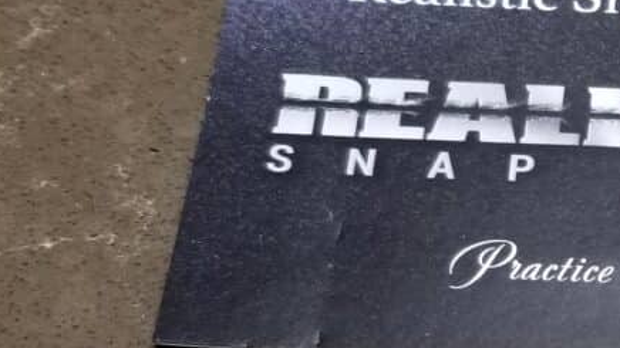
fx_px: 1709
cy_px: 268
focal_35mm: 104
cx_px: 812
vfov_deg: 11.6
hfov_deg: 19.0
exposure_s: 1/50
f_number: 1.7
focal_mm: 4.3
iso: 80
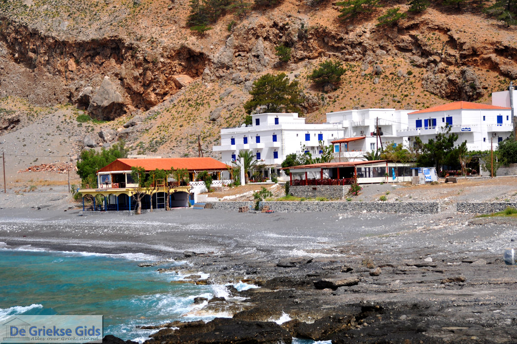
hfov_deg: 27.0
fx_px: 1076
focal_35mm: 75
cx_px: 258
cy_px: 172
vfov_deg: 18.1
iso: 200
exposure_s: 1/2000
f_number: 5
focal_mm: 50
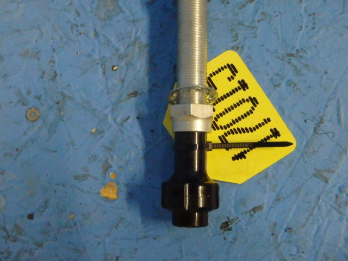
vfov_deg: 33.6
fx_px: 432
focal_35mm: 43
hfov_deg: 43.9
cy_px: 130
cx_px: 174
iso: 3200
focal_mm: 7.7
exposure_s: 1/40
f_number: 4.8
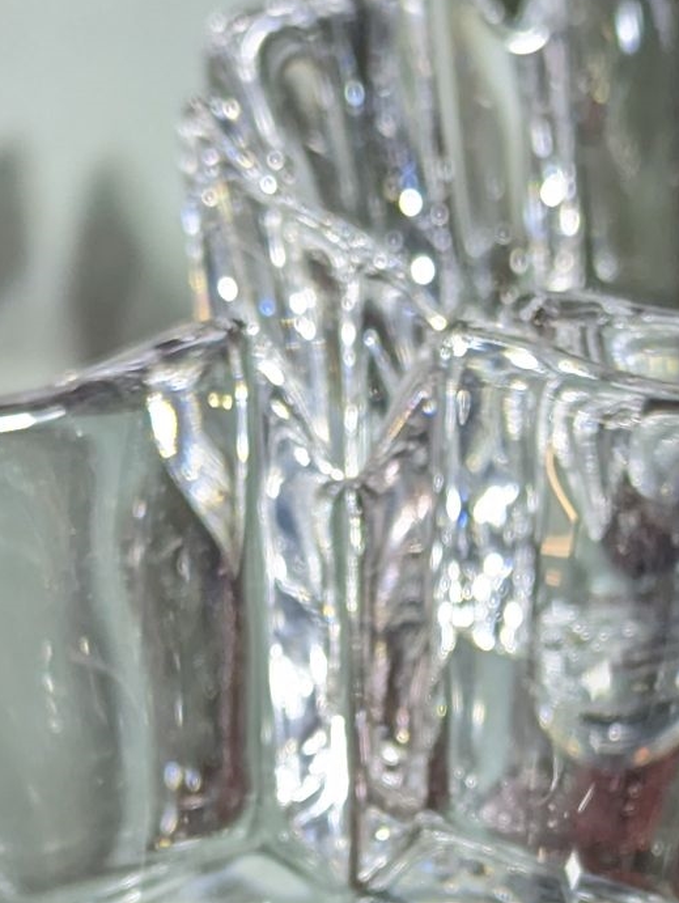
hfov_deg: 10.4
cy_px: 637
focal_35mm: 142
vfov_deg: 13.9
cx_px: 515
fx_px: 3707
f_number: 1.85
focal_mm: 6.81
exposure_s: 1/99.9
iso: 127
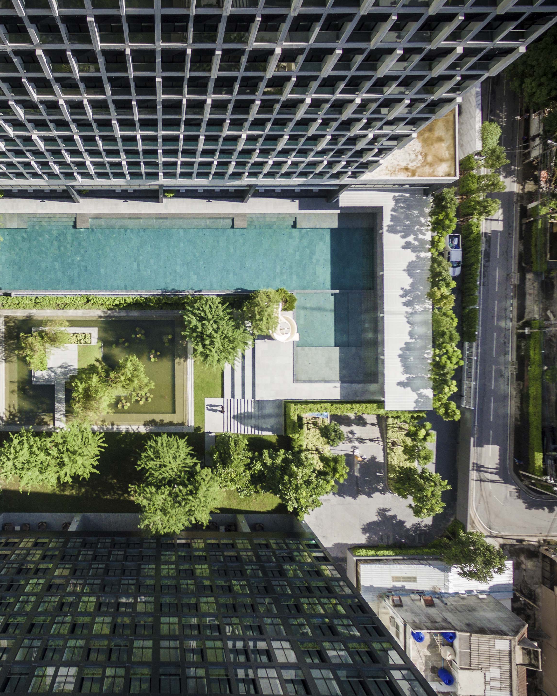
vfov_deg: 64.1
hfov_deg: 52.2
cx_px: 186
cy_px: 346
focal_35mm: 27
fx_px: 556
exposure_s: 1/800
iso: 100
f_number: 2.8
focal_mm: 3.61
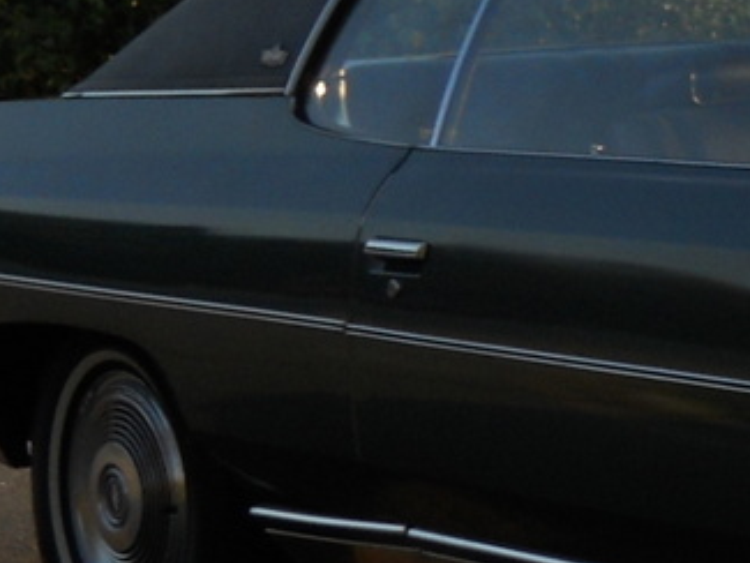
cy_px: -97
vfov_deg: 7.3
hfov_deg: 9.2
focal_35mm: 202
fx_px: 4378
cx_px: 1507
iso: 80
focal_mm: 7.3
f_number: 3.2
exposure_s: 1/400
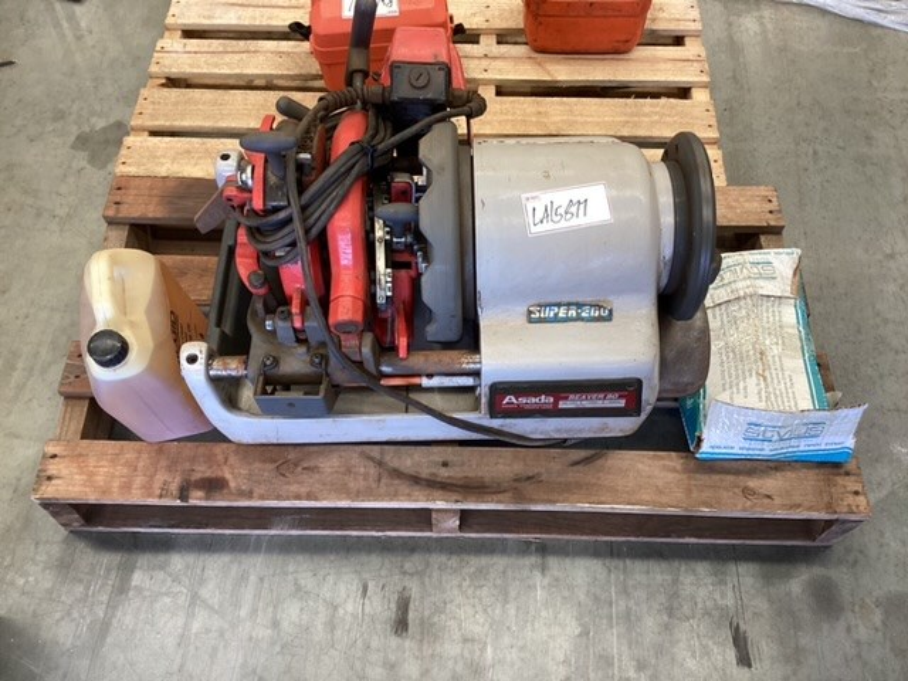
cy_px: 340
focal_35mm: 31
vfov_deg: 45.4
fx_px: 813
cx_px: 454
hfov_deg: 58.4
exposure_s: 1/50
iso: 50
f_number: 2.4
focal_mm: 3.3
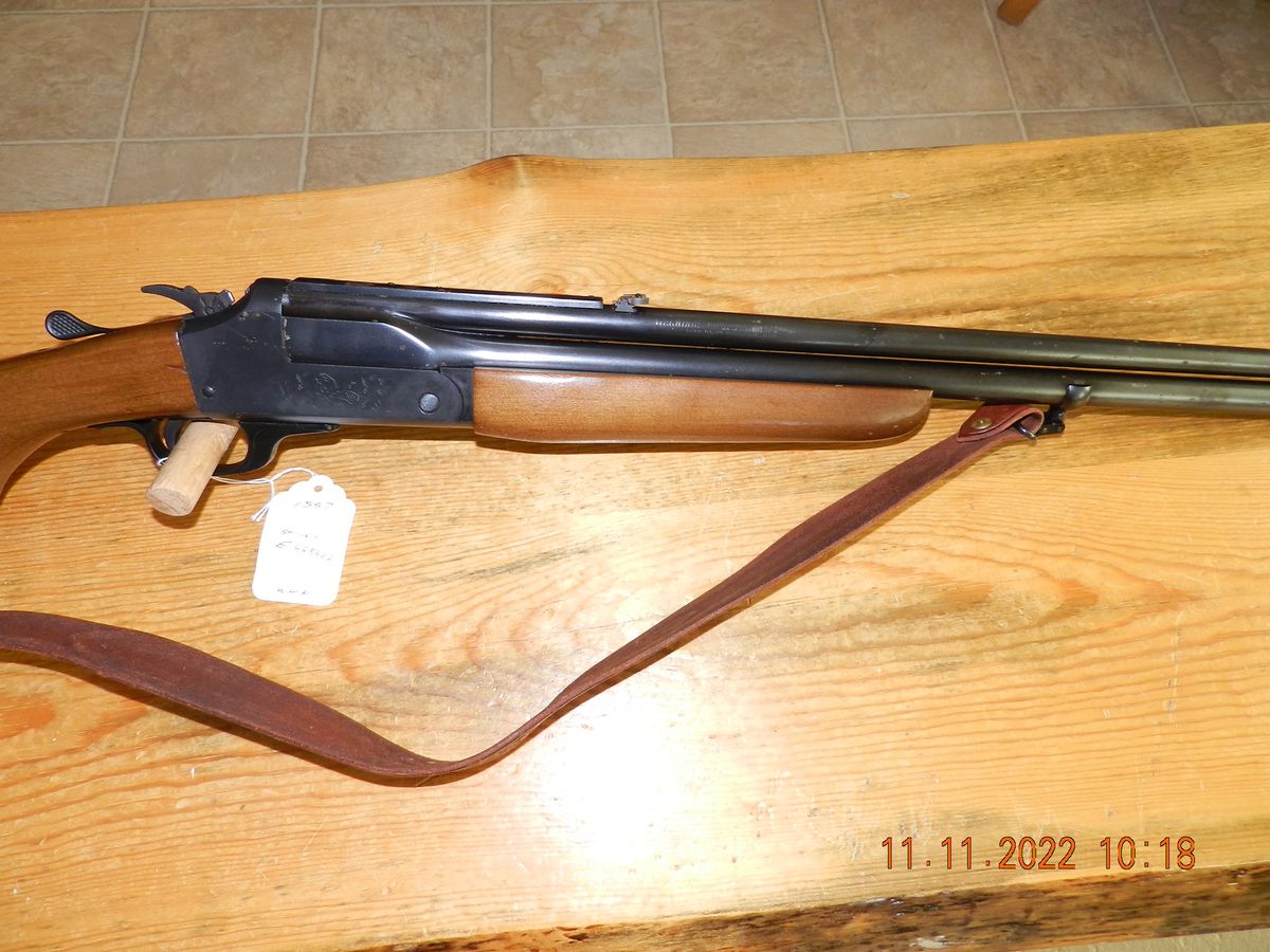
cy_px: 476
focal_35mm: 23
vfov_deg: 58.9
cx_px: 635
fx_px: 844
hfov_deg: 73.9
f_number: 3.4
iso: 200
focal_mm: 4
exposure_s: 1/30
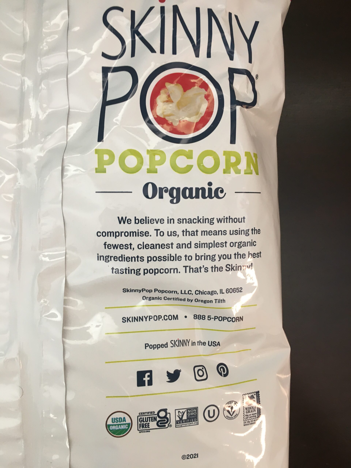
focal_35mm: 29
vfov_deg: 61.7
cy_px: 234
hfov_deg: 48.2
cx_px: 176
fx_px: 392
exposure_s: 1/30
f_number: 2.2
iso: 64
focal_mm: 4.15
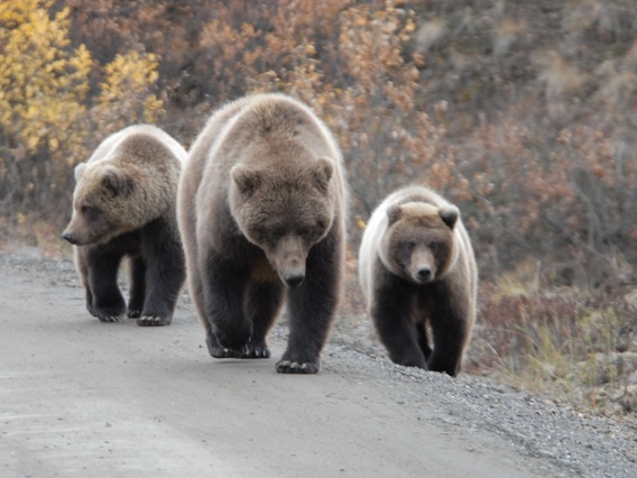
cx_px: 287
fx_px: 8980
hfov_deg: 4.1
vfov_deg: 3.0
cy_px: 239
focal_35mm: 488
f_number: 5.6
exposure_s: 1/125
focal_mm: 300
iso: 400
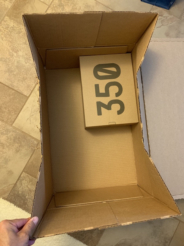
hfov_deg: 53.1
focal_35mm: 26
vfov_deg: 67.3
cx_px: 92
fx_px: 184
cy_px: 123
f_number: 1.8
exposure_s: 1/30
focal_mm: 4.25
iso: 500
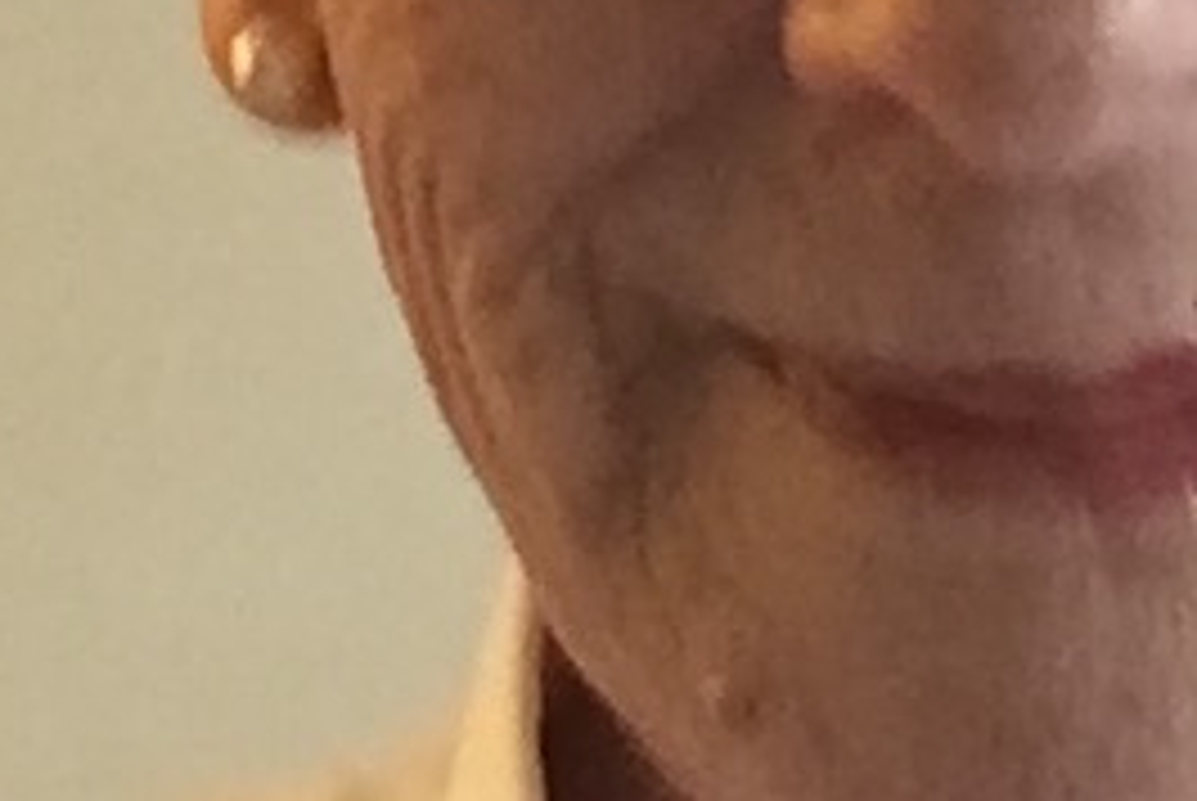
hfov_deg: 13.2
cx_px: 662
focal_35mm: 155
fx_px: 5159
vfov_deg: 8.9
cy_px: 302
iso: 320
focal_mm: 2.65
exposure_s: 1/30
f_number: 2.2
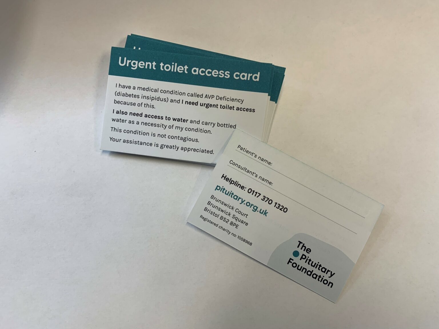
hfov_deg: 67.3
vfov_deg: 53.1
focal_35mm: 26
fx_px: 330
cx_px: 220
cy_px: 164
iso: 32
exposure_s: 1/100
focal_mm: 4.25
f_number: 1.8
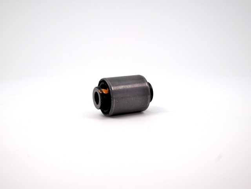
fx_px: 334
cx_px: 126
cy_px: 94
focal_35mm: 46
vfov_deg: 31.6
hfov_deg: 41.2
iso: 200
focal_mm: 23
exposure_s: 1/125
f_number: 11
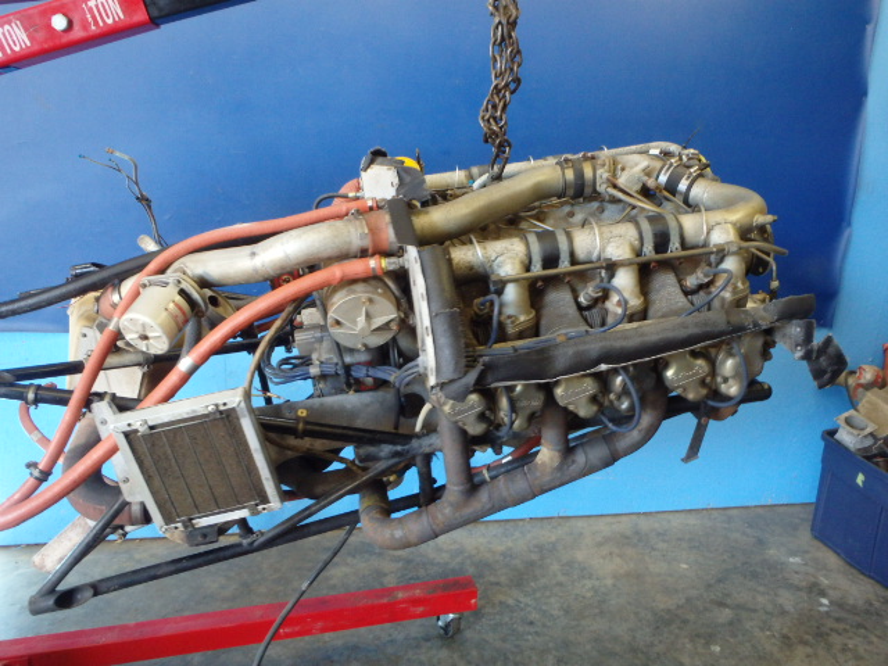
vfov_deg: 49.7
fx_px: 718
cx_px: 444
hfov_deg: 63.4
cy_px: 333
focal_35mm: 28
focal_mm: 5
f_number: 3.9
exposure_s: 1/30
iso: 500
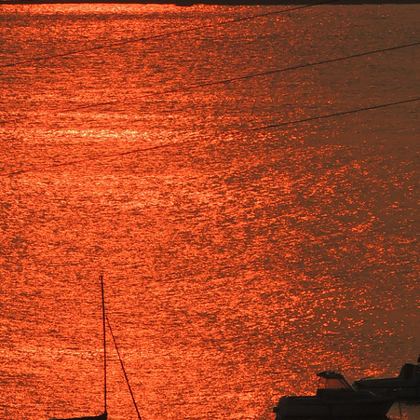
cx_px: 110
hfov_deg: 2.1
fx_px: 11613
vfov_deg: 2.1
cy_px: 244
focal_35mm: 846
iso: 200
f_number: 7.6
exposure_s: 1/1000
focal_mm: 71.3
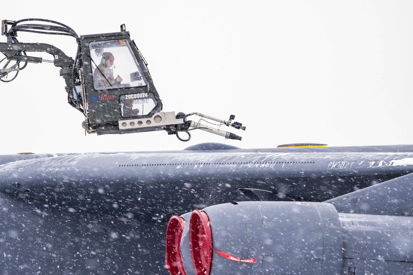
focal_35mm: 200
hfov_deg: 10.3
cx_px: 206
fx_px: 2294
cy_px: 138
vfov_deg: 6.9
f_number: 9
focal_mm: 200
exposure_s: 1/125
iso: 800
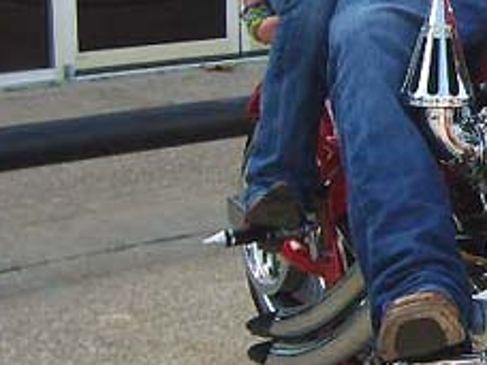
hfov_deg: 15.0
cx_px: 694
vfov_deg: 12.0
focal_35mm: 123
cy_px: 160
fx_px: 1730
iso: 50
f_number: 2.8
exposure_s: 1/350
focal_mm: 5.8
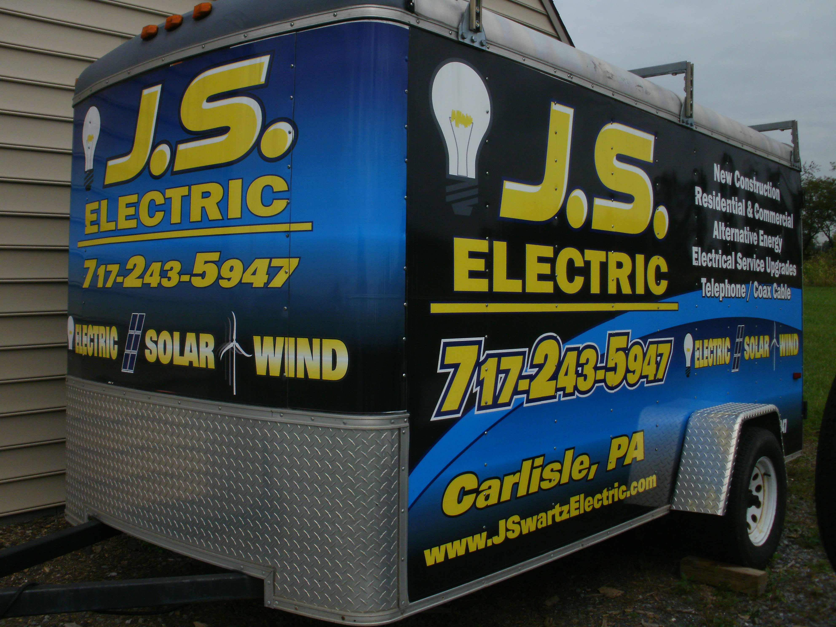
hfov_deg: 51.4
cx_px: 418
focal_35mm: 36
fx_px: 869
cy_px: 314
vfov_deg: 39.7
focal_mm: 6.3
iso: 100
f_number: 5.6
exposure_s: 1/400
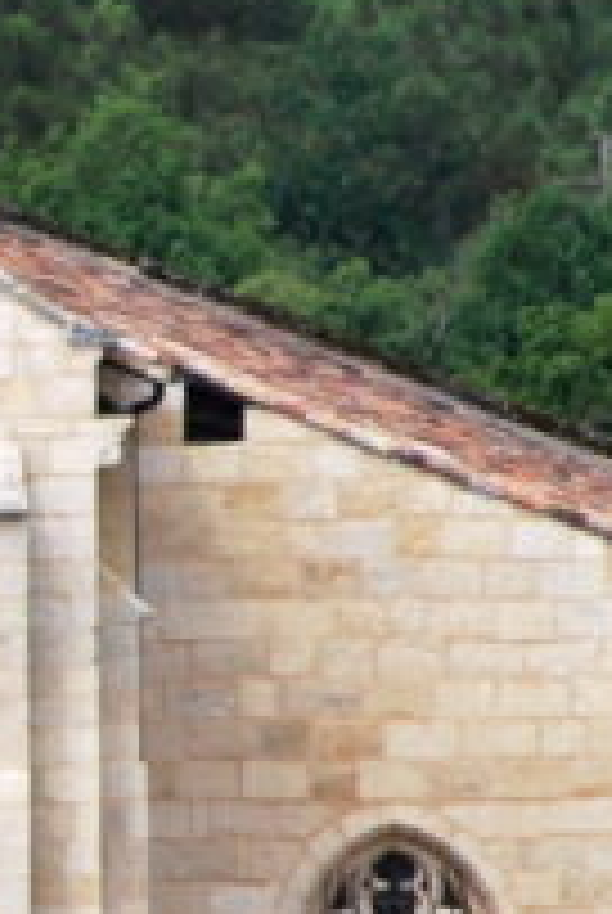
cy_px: 617
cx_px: -601
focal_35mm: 1667
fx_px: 42361
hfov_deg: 0.8
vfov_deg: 1.2
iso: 200
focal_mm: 220
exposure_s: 1/1600
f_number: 5.3
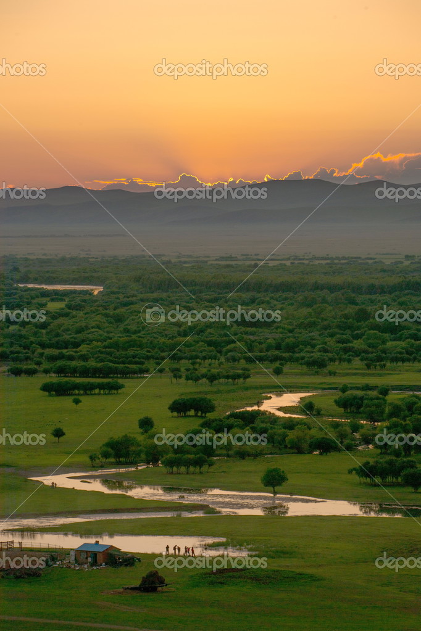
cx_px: 210
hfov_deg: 6.5
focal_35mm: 210
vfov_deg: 9.8
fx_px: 3683
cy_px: 316
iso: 100
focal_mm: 210
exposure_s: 1/160
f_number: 11
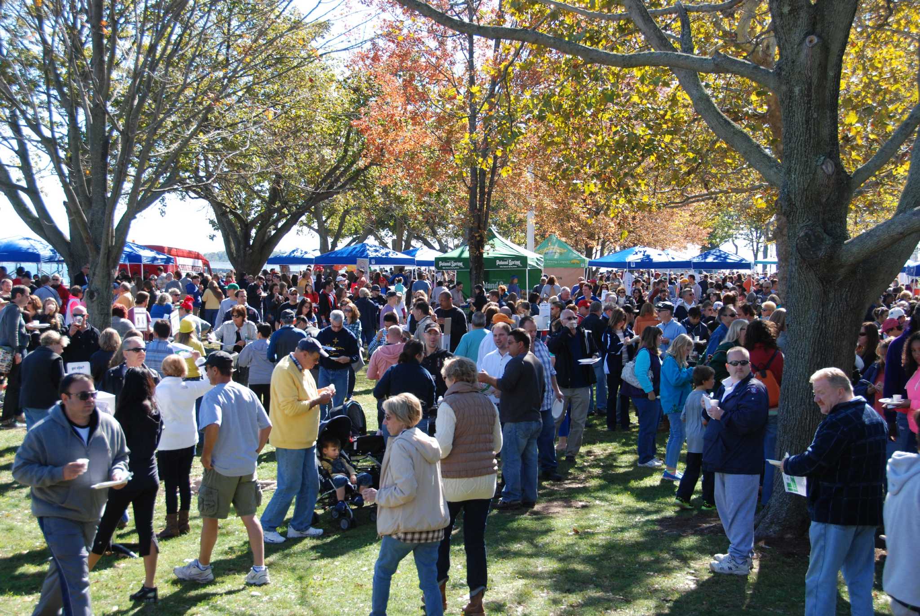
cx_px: 460
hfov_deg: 36.8
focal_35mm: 54
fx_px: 1381
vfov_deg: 25.1
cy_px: 308
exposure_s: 1/200
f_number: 7.1
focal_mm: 36
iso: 200
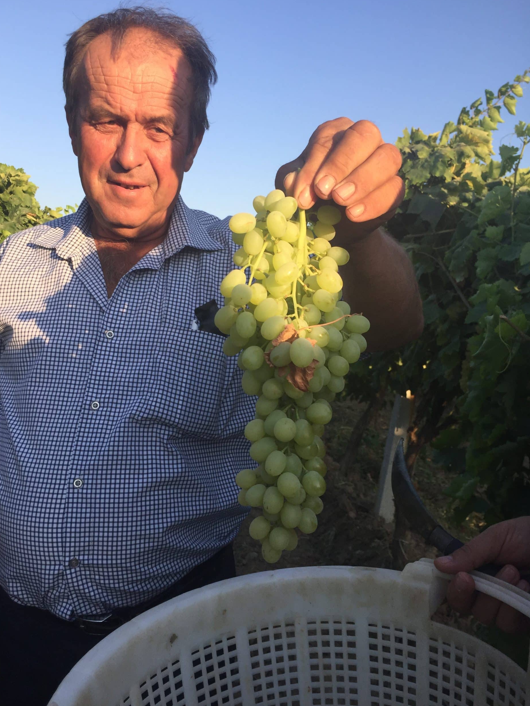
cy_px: 343
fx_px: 612
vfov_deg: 60.0
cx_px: 257
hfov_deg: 46.8
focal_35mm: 30
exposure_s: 1/746
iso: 32
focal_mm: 4.15
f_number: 2.2
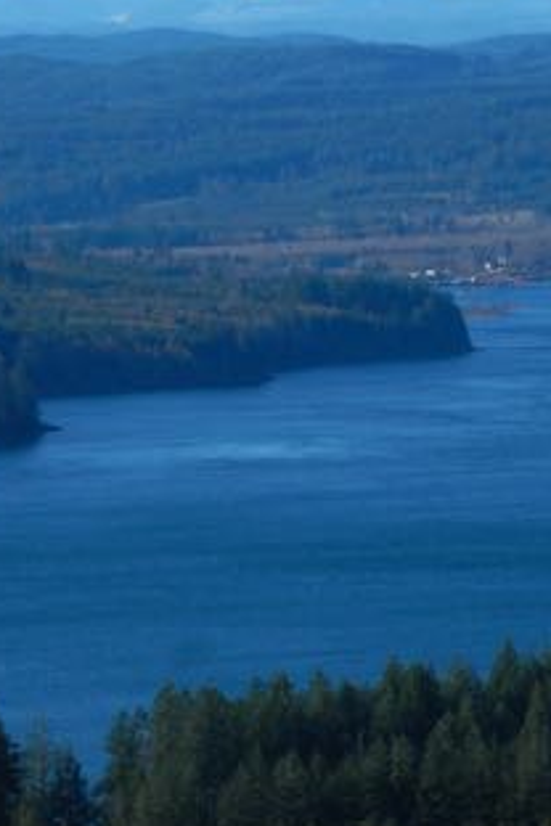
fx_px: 5877
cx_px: 260
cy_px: 352
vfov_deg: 8.0
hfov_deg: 5.4
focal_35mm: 256
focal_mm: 21.5
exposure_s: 1/1000
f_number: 4.9
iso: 200
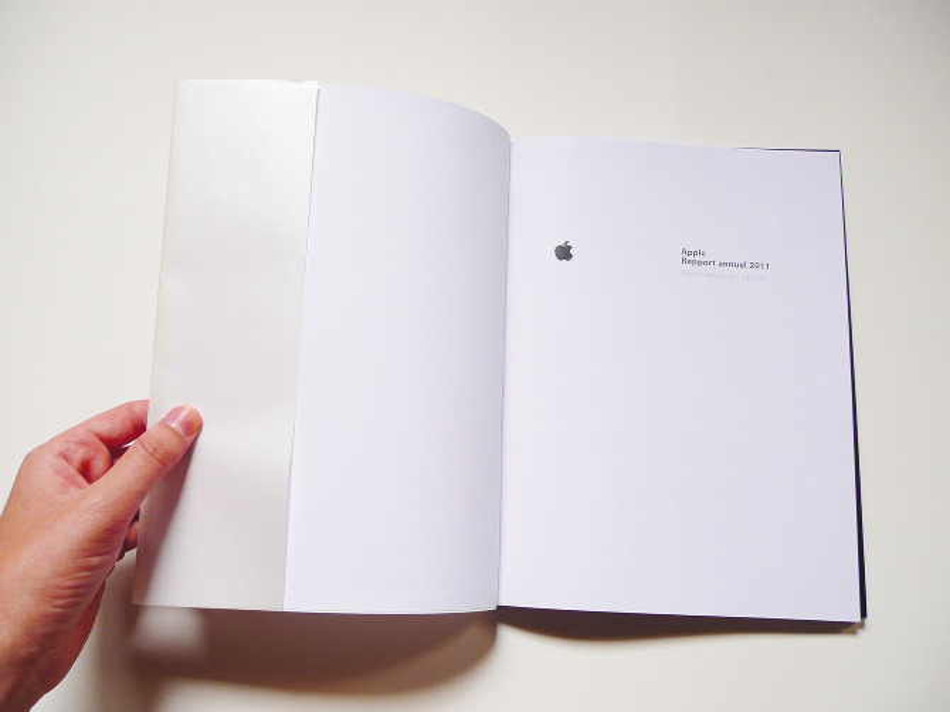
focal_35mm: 30
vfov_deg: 46.8
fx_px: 823
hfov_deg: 60.0
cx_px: 475
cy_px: 356
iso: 100
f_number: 3.4
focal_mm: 4.9
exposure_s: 1/80
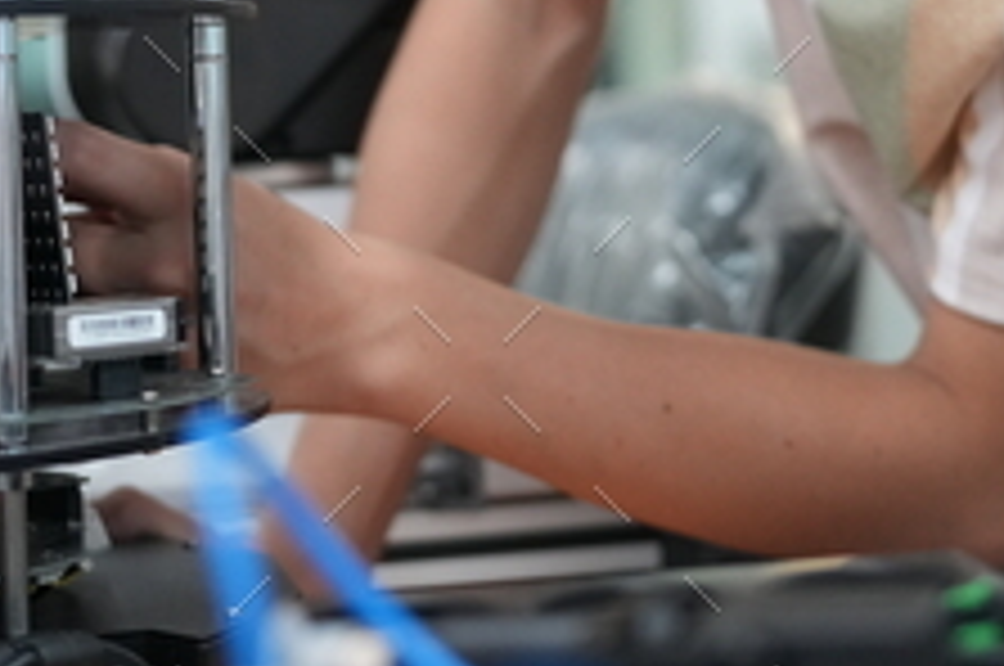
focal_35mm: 98
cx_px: 455
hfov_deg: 20.8
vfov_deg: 13.6
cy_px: -97
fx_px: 2729
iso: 2500
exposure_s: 1/386
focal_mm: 37
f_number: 2
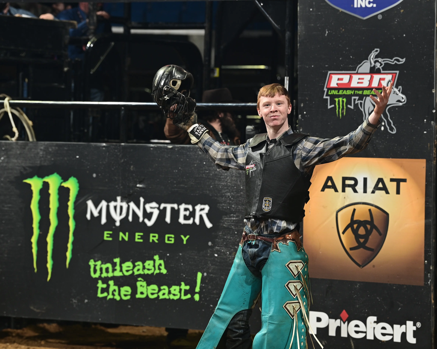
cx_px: 251
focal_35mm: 192
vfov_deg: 8.1
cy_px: 174
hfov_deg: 10.1
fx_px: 2483
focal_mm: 170
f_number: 5
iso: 800
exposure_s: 1/250
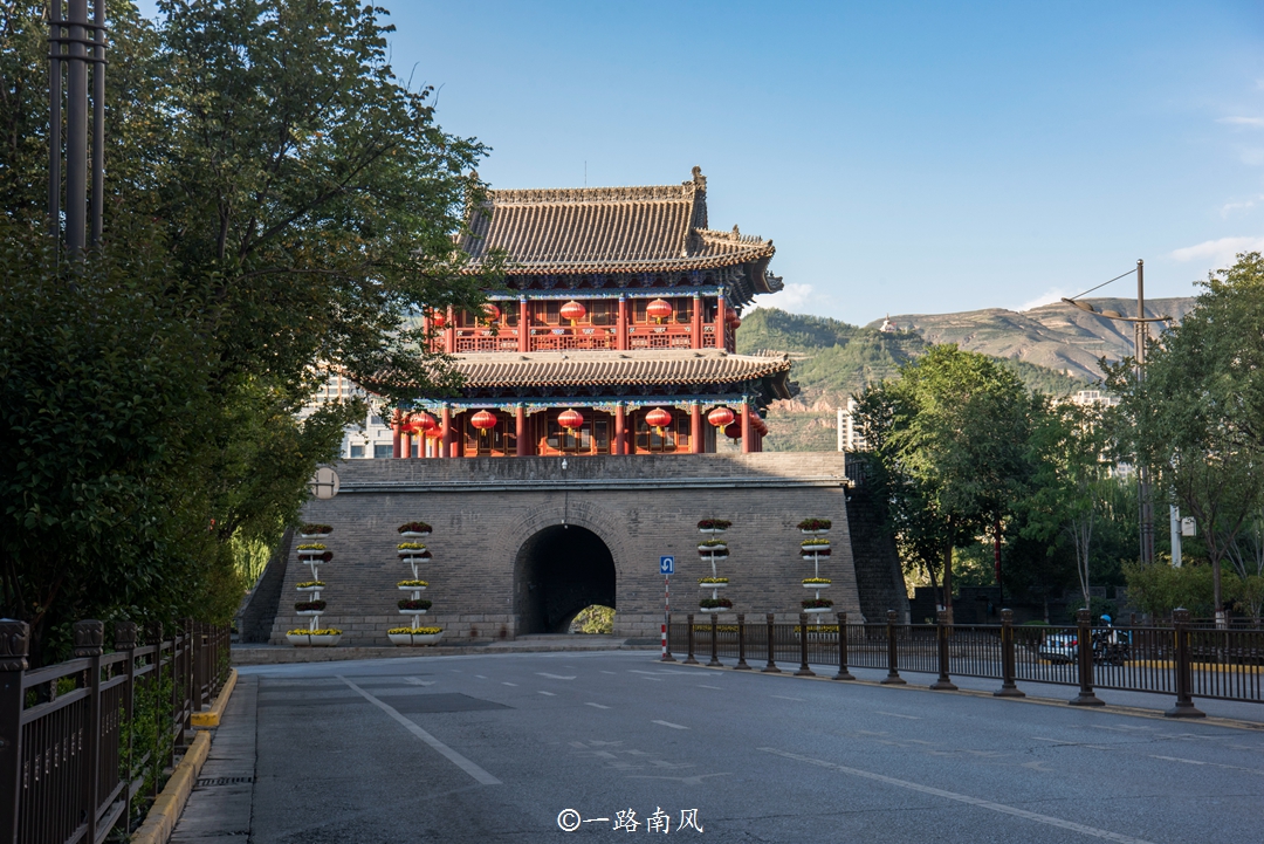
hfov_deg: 32.4
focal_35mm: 62
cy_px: 422
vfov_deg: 21.9
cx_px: 632
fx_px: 2178
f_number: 13
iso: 160
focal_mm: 62
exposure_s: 1/100
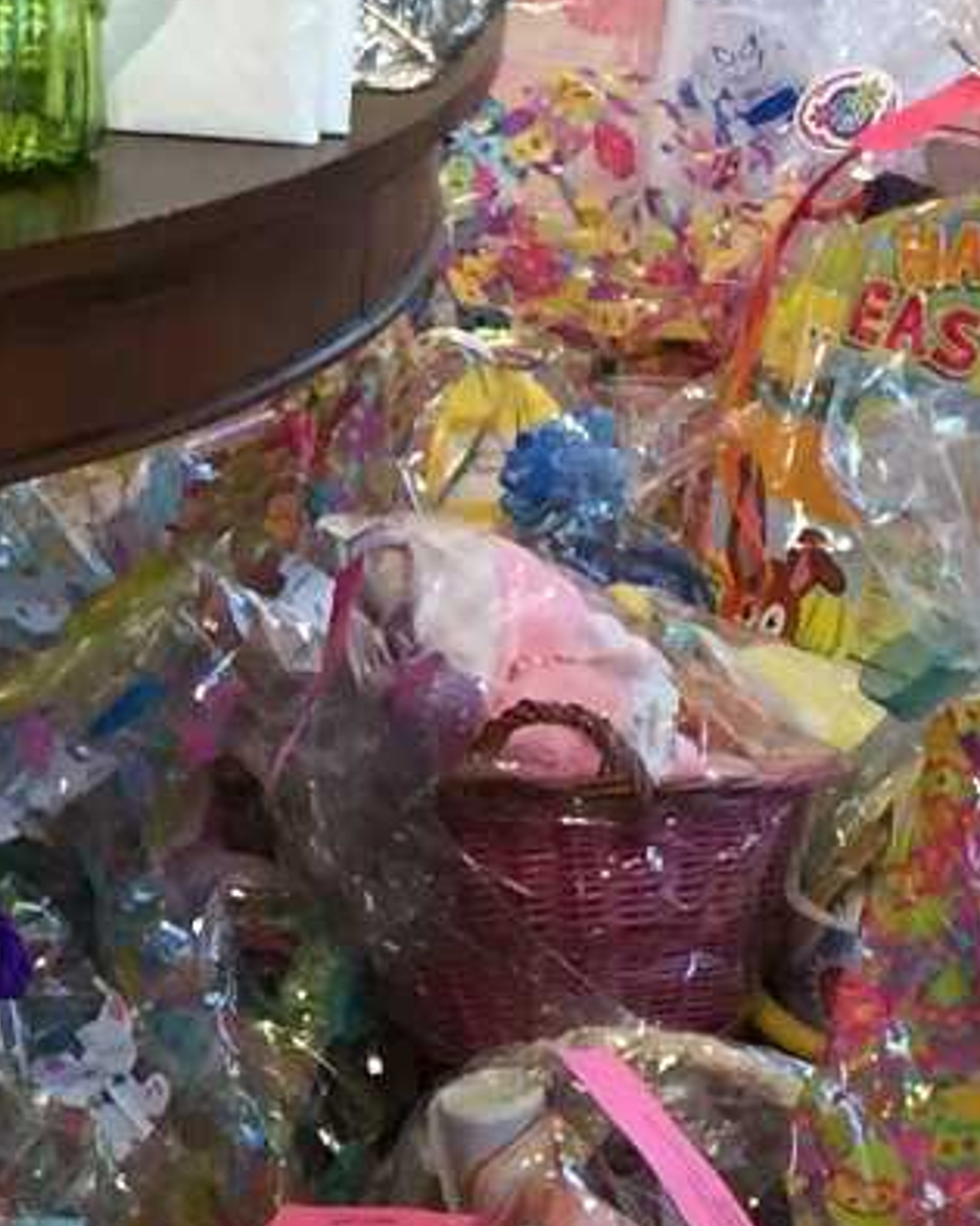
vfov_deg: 13.1
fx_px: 5332
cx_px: -383
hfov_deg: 10.2
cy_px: 896
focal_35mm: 147
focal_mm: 4.15
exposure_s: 1/30
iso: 50
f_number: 2.2
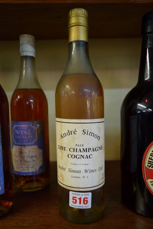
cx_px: 76
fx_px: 172
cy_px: 114
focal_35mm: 27
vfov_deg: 67.4
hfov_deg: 48.0
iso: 1100
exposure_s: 1/125
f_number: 4
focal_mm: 18
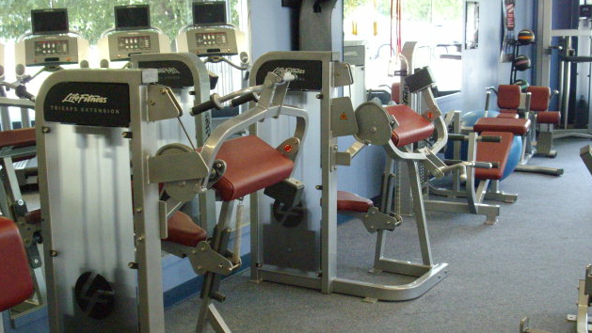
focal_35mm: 51
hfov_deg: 40.6
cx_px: 293
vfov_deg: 23.5
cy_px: 183
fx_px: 801
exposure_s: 1/50
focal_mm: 7.6
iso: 360
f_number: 3.1
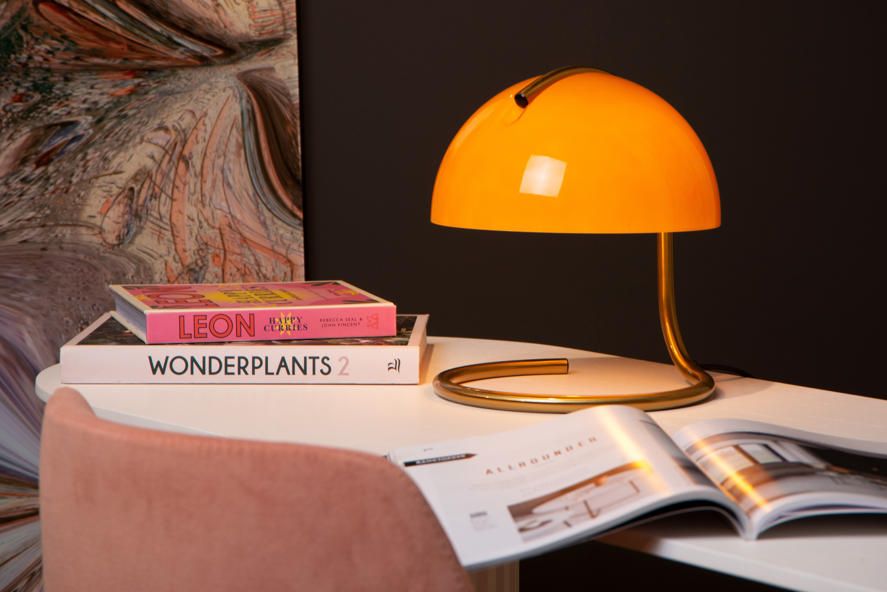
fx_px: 2957
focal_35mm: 120
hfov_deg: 17.1
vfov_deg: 11.4
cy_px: 296
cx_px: 444
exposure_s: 1/15
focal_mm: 120
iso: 200
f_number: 11
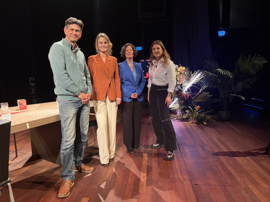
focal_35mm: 26
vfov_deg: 53.1
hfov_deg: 67.3
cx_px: 135
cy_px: 101
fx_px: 203
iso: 160
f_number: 1.6
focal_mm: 5.96
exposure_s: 1/50
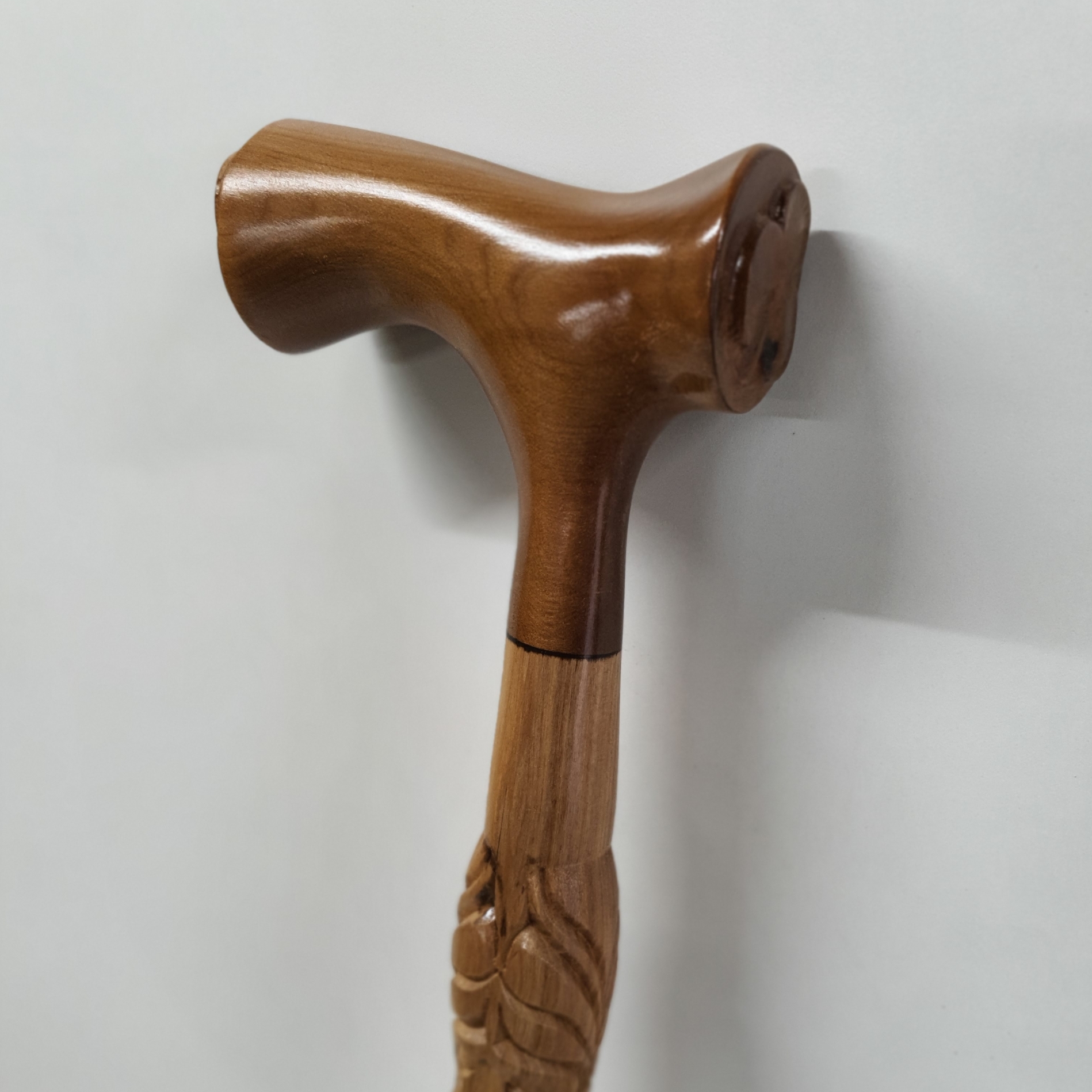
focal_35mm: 31
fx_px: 1106
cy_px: 713
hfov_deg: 52.5
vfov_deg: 51.7
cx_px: 550
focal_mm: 4.3
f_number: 1.5
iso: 125
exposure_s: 1/100
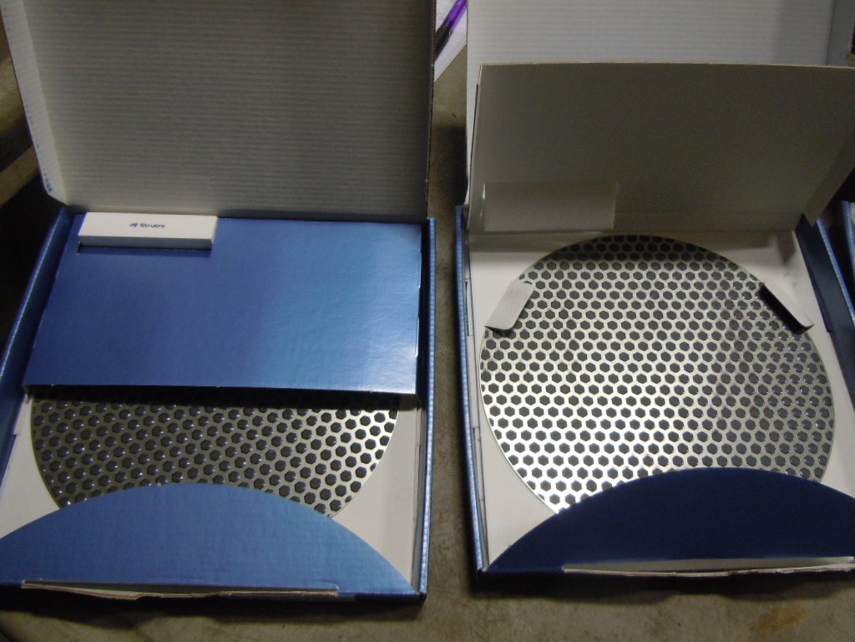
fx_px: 741
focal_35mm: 30
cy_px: 321
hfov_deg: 60.0
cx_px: 428
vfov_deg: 46.8
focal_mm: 5.4
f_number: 3.5
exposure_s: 1/80
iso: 400
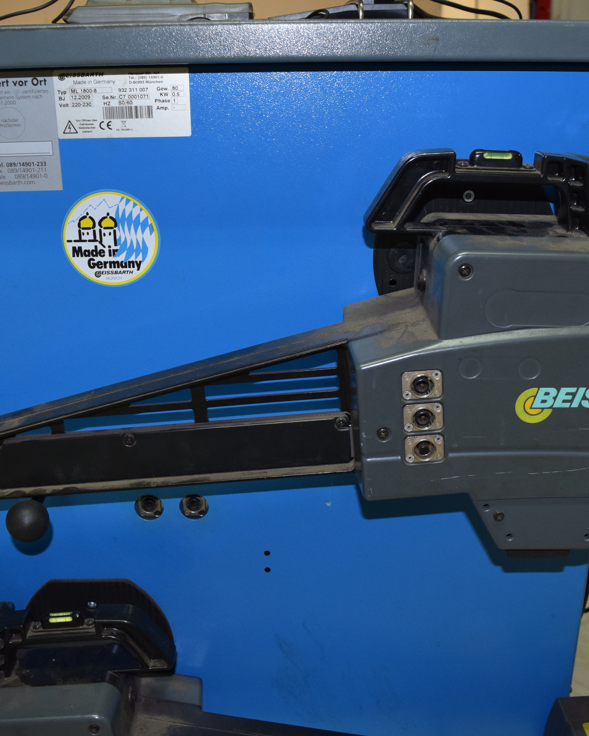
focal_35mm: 38
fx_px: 828
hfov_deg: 39.1
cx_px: 304
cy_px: 368
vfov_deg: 47.9
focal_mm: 18
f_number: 5
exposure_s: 1/100
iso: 800
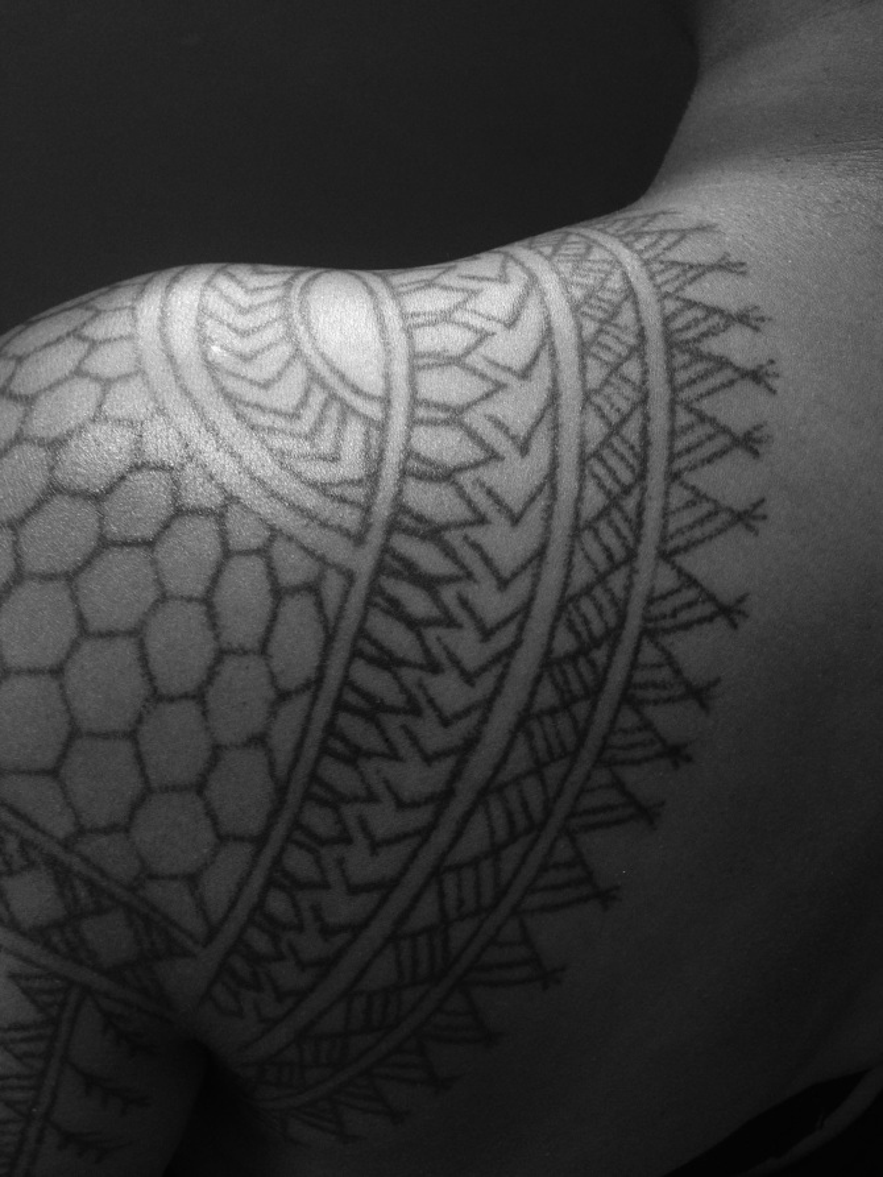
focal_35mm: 33
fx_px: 1122
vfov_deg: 55.3
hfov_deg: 43.0
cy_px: 588
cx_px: 442
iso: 250
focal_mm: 4.12
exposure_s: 1/20
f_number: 2.4
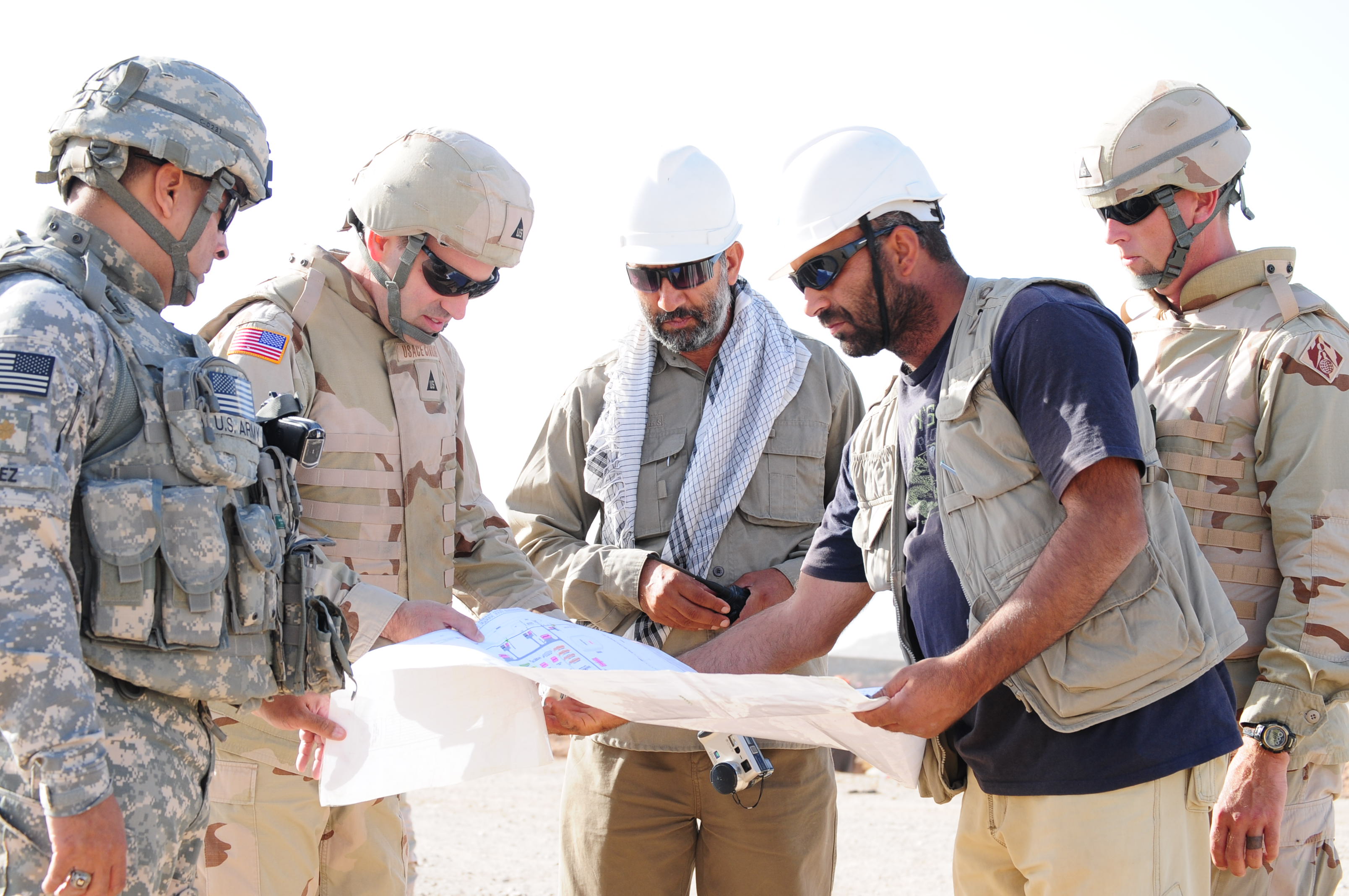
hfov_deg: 24.6
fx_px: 3088
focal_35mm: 82
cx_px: 674
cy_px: 448
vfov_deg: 16.5
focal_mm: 55
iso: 200
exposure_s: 1/200
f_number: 8
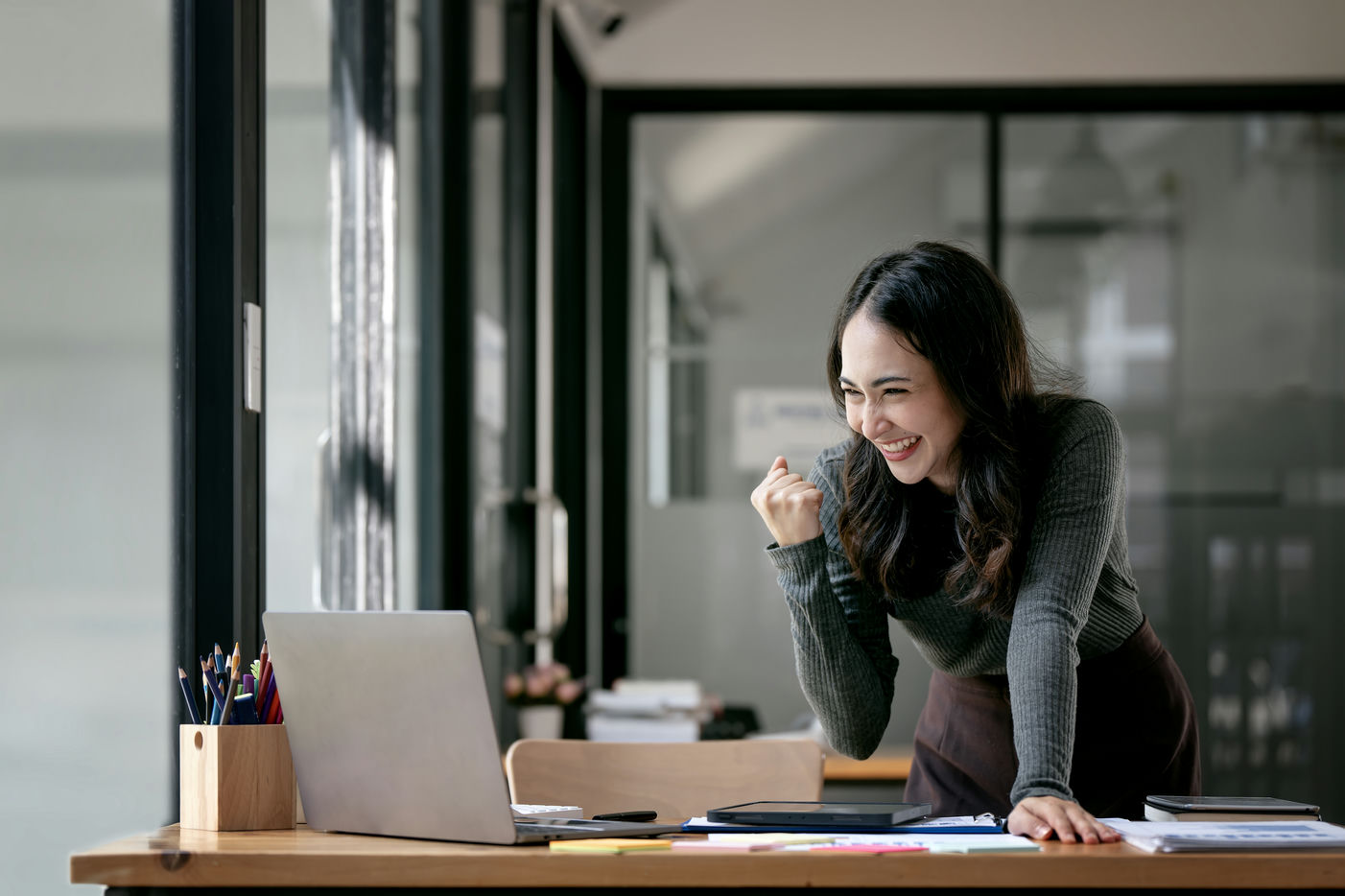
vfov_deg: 16.4
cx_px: 672
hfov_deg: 24.5
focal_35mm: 83
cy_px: 448
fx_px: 3100
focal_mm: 83
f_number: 2.8
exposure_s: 1/160
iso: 200
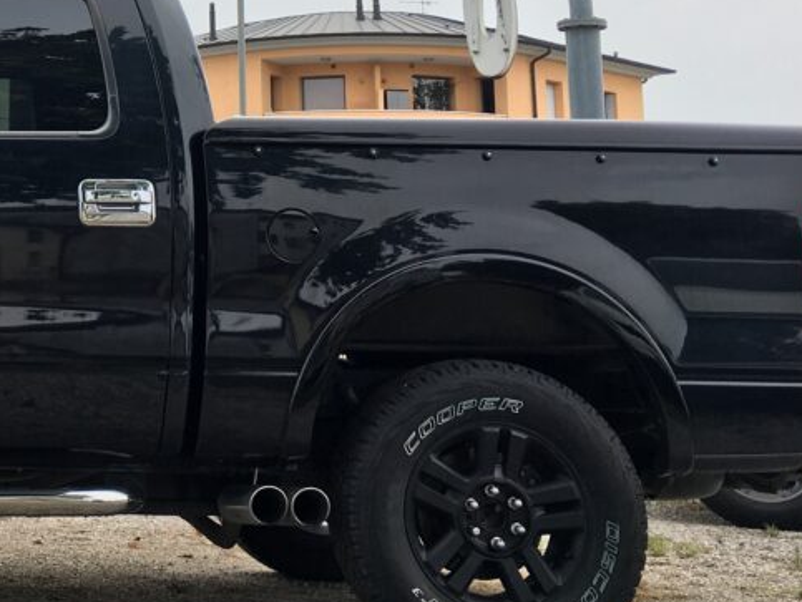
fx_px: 1669
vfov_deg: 19.8
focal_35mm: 72
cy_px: -8
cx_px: -96
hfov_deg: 25.0
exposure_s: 1/754
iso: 25
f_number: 2.2
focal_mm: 4.15
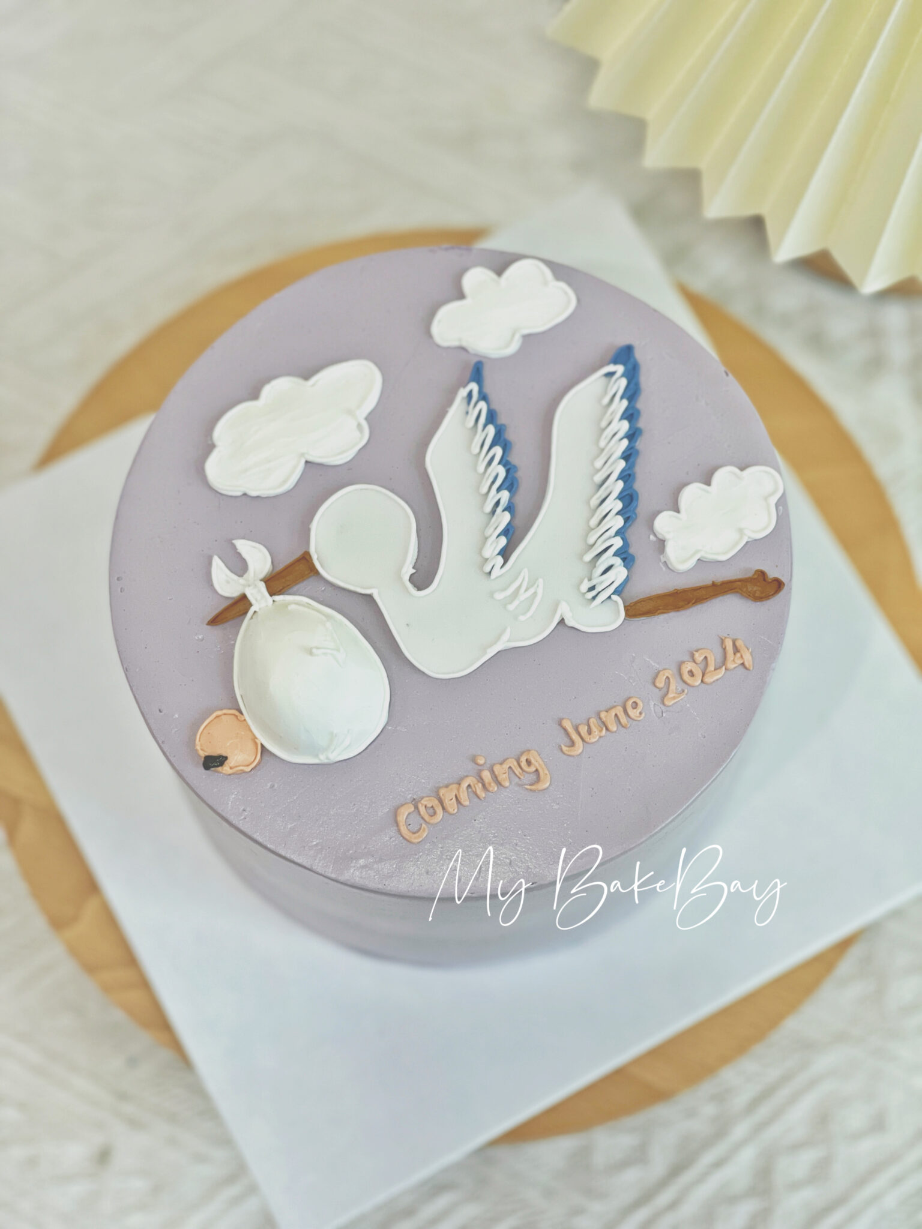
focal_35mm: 64
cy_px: 614
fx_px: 2273
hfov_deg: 22.9
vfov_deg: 30.3
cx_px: 461
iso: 64
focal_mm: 7.5
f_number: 2.2
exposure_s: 1/100
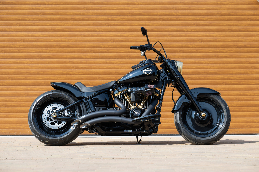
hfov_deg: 22.2
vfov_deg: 14.8
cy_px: 86
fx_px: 661
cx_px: 130
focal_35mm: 92
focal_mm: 92
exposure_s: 1/500
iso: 100
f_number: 5
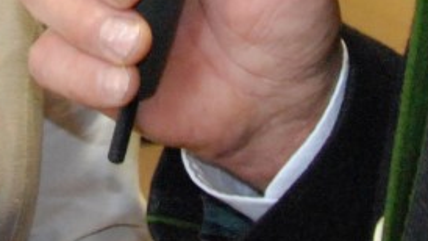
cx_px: 37
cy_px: -308
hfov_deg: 12.8
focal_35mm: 167
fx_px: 1895
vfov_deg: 6.9
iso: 1250
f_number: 5.6
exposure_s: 1/60
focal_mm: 18
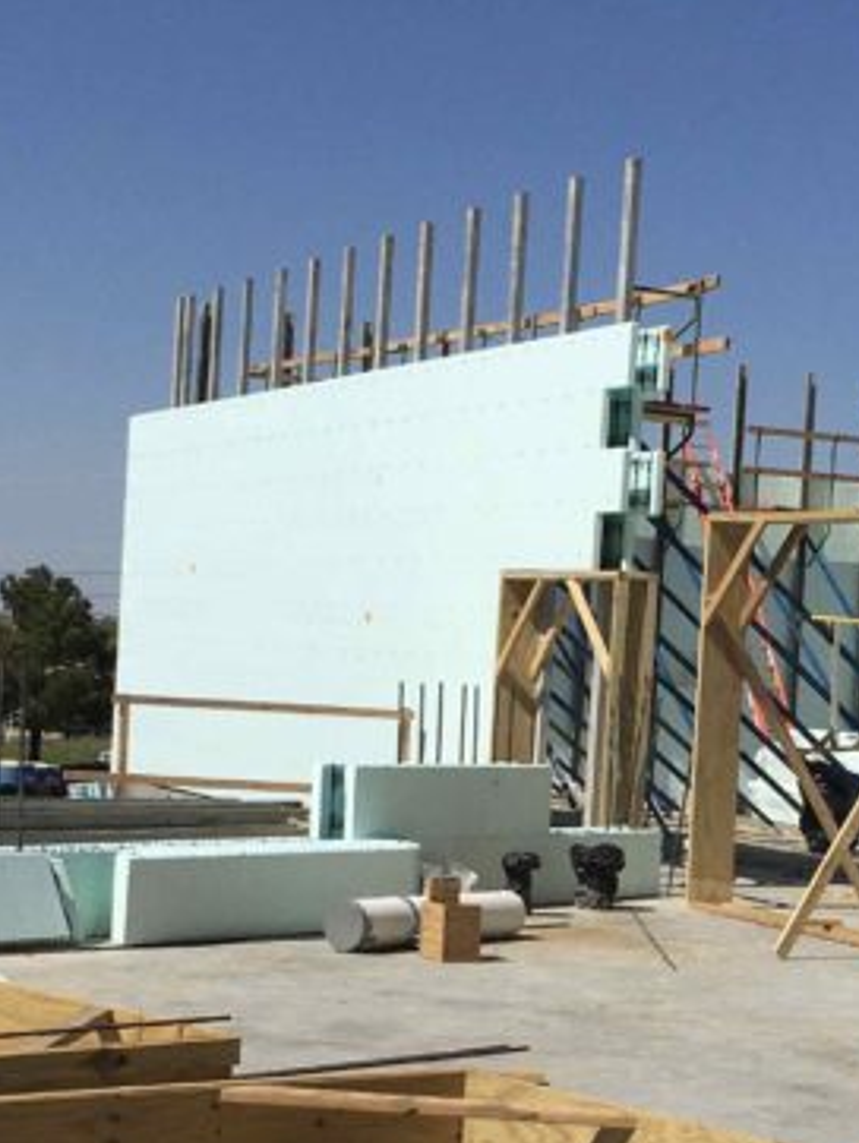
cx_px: 550
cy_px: 726
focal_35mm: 82
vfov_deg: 23.7
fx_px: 2710
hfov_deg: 18.0
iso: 25
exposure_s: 1/5917
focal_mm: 4.15
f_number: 2.2
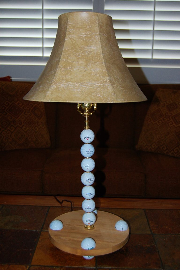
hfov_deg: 34.1
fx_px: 293
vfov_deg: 49.6
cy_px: 135
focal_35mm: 39
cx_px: 90
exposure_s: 1/60
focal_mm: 26
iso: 400
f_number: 4.2
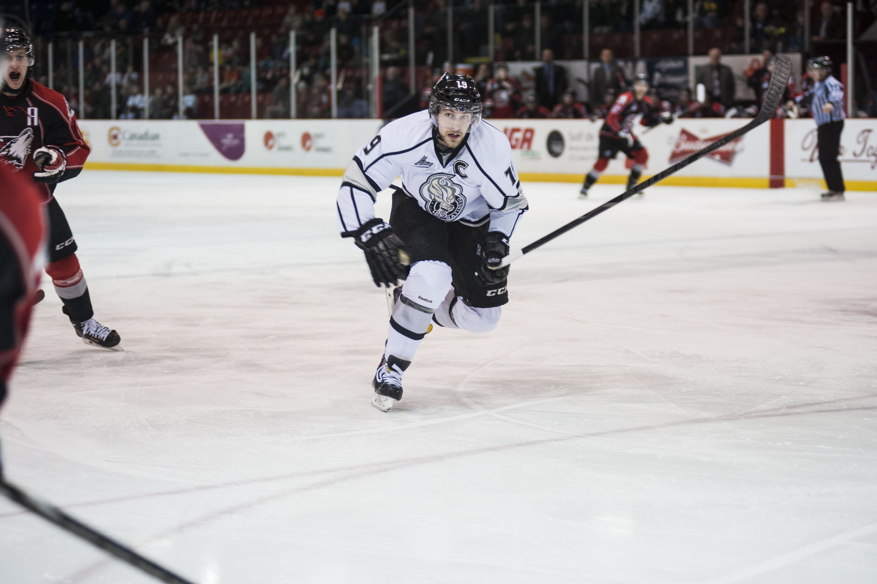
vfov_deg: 14.8
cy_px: 292
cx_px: 438
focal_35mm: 92
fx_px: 2240
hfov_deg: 22.2
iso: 1250
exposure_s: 1/400
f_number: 2.8
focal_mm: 92
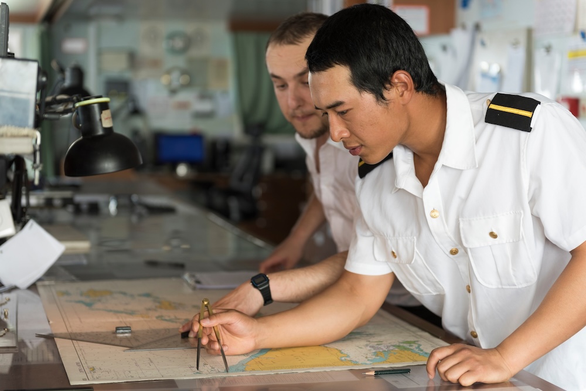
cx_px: 293
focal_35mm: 70
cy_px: 196
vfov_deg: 19.5
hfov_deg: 28.8
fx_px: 1140
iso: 160
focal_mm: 70
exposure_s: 1/160
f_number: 2.8
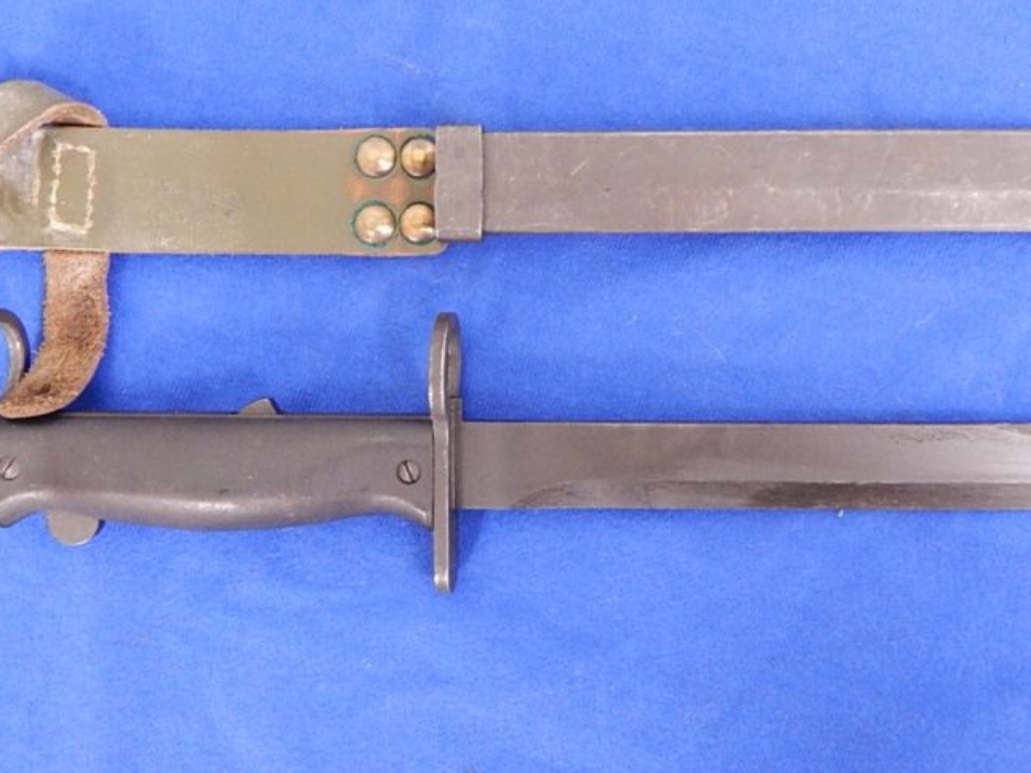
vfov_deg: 40.3
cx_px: 594
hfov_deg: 52.4
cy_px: 274
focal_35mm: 35
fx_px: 1042
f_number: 3
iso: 450
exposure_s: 1/8
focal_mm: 4
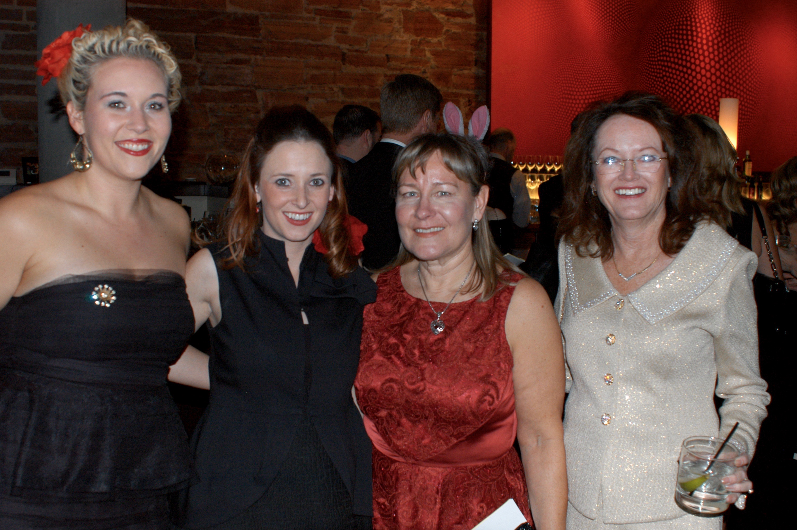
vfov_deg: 31.8
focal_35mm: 42
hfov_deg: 46.4
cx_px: 398
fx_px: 929
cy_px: 265
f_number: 4.5
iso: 640
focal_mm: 28
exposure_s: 1/60
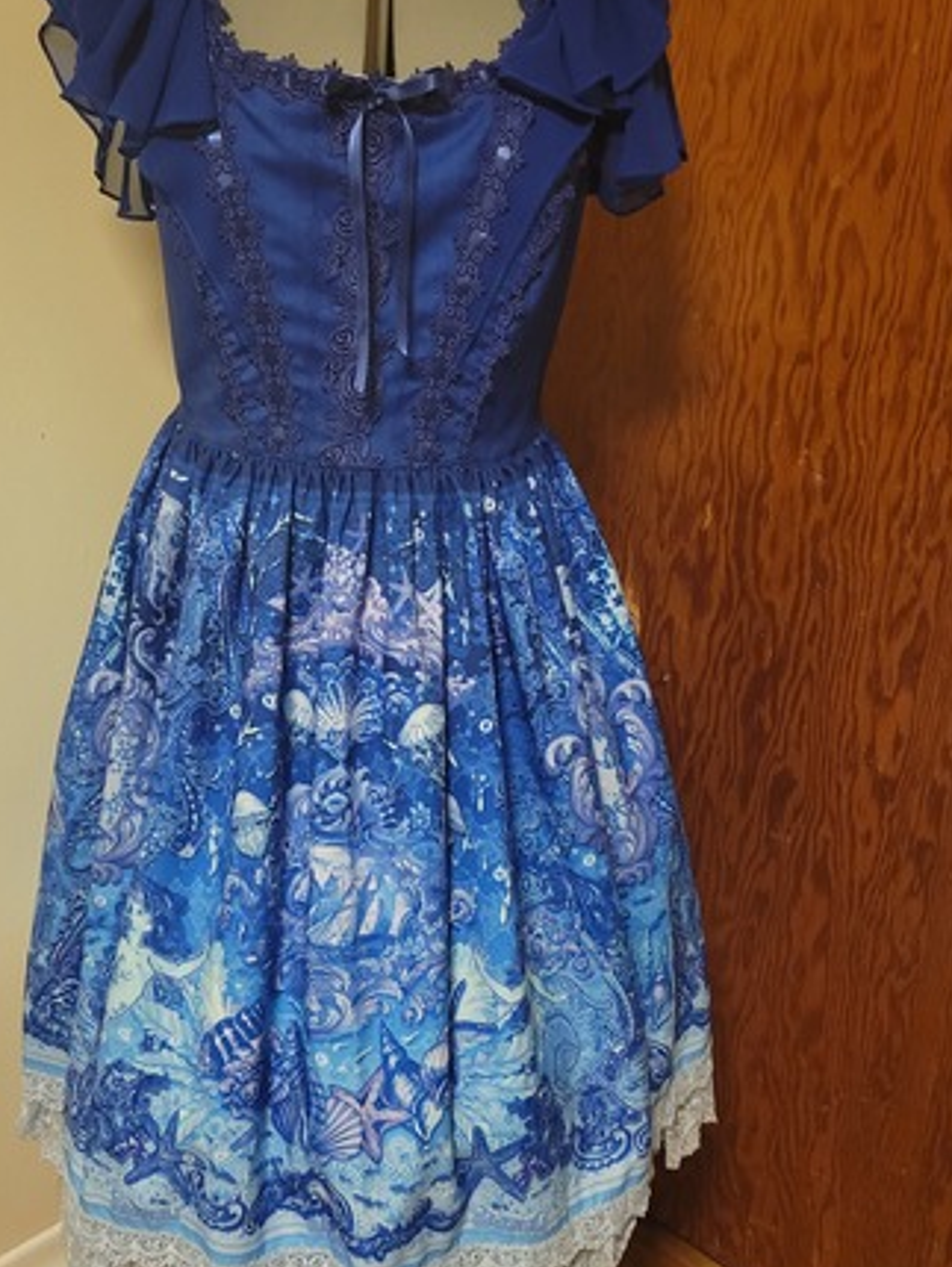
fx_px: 1429
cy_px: 641
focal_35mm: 39
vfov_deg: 47.8
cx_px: 365
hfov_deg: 36.7
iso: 640
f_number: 1.8
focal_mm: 5.4
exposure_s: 1/24
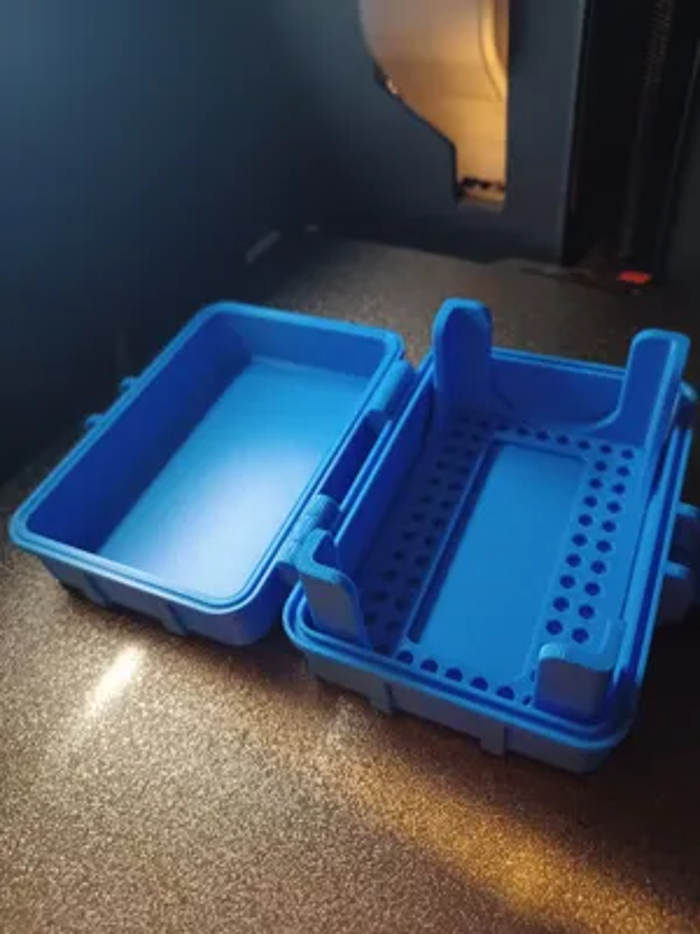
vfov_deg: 69.4
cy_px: 467
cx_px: 350
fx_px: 674
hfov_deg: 54.9
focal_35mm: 25
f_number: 1.8
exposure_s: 1/15
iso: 1600
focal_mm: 4.6
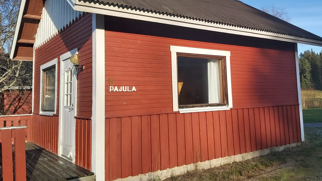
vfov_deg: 35.4
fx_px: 282
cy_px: 68
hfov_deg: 59.4
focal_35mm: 33
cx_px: 173
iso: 64
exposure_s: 1/1902
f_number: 1.7
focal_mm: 3.92
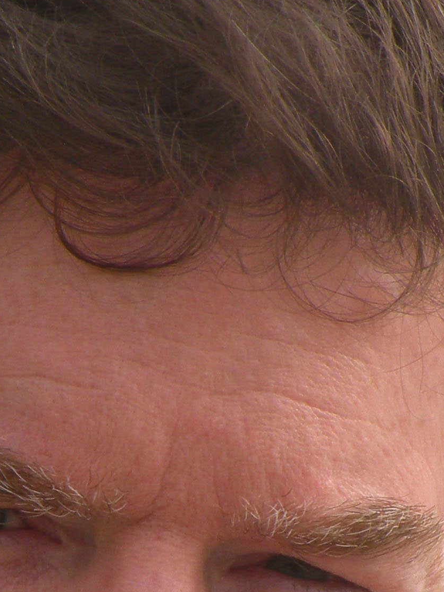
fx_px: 8686
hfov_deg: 2.9
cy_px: 622
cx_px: 127
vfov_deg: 3.9
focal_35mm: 508
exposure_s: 1/243
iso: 64
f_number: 5.6
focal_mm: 27.4
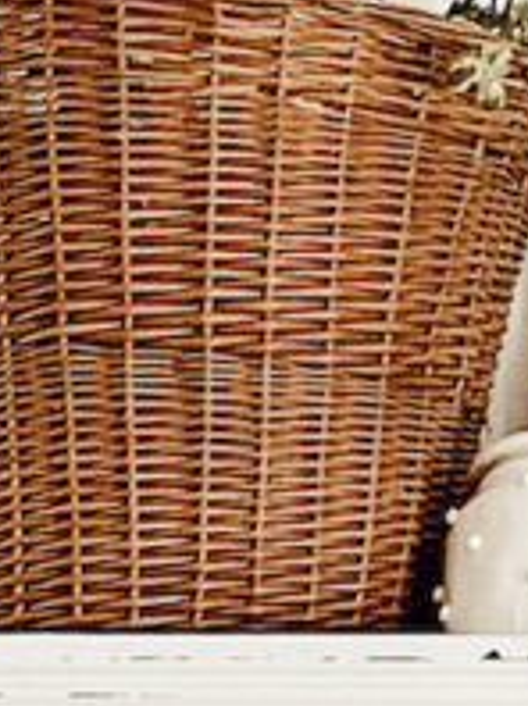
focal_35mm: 202
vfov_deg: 8.1
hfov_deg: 7.3
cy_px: 2261
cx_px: 582
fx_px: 4117
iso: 400
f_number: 1.6
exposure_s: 1/60
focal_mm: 5.1
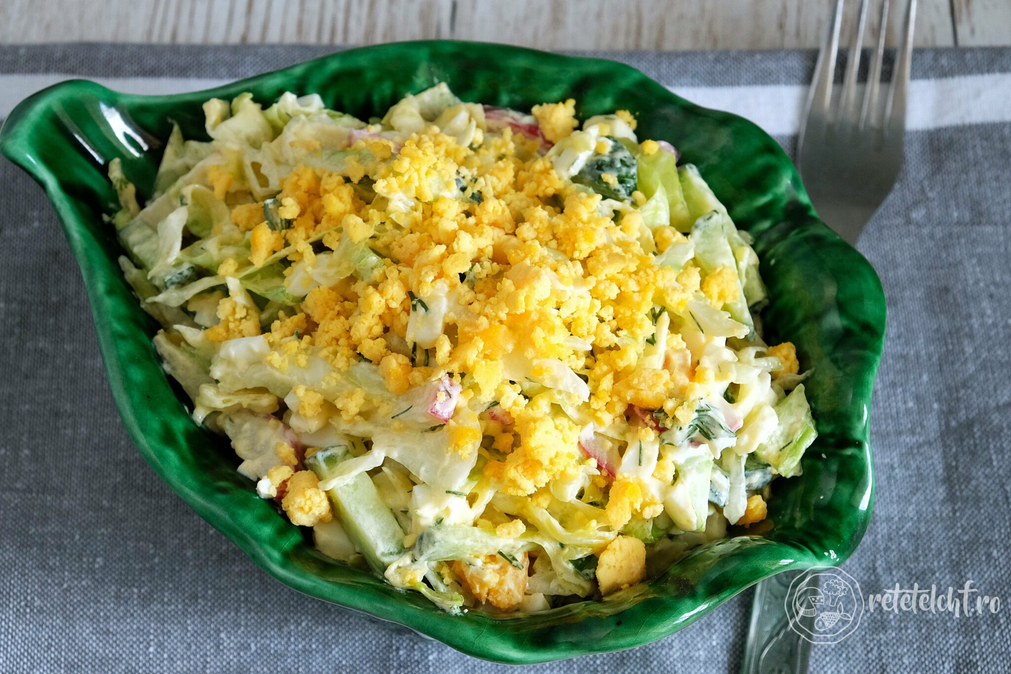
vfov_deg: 20.3
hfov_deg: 30.1
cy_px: 337
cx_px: 506
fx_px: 1881
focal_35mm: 67
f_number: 11
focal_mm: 44.4
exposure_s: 1/26
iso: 2500
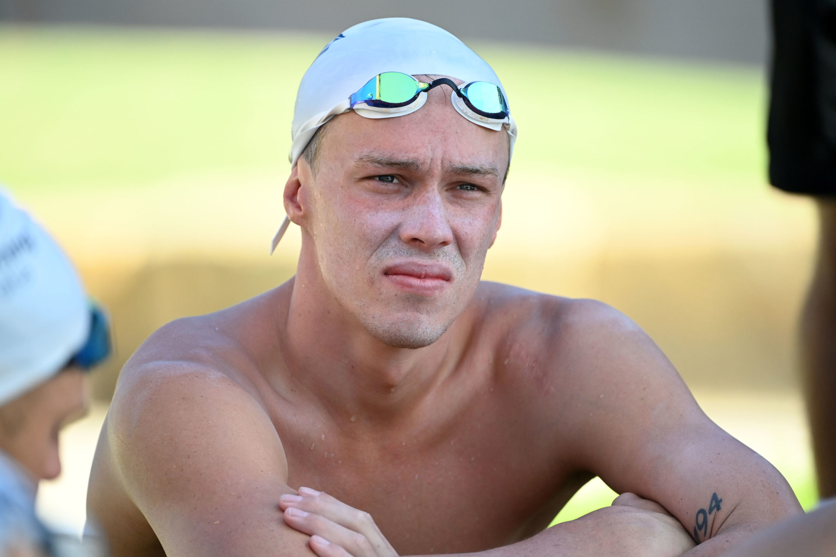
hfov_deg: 5.2
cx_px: 418
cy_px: 278
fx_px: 9287
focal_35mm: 400
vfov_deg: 3.4
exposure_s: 1/2500
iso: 1600
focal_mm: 400
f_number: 4
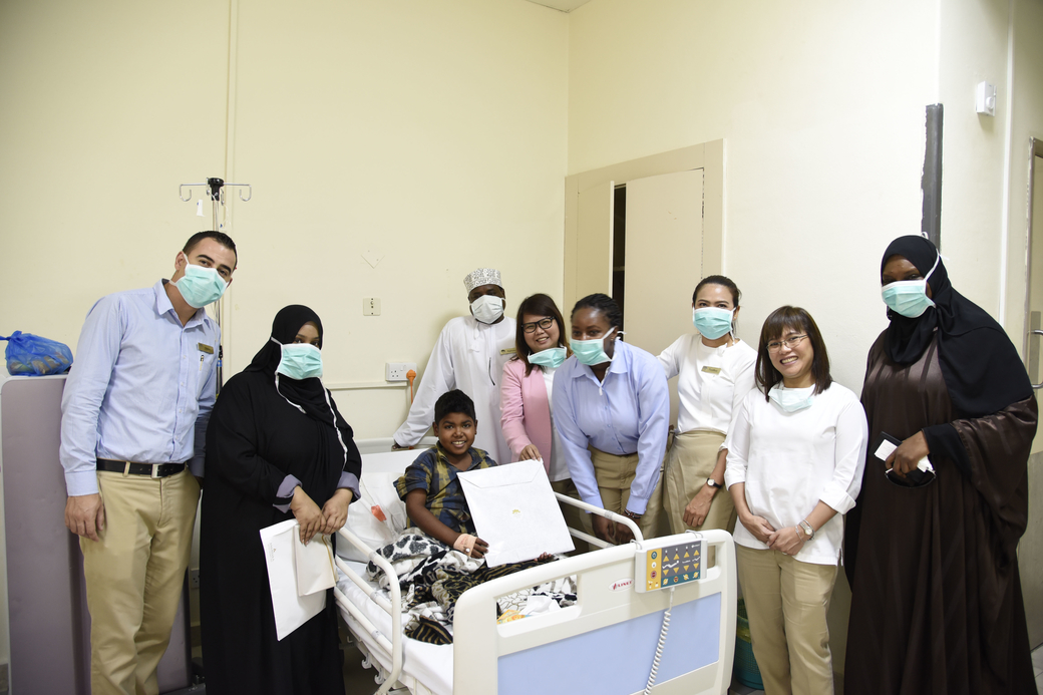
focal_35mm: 24
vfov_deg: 53.1
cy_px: 348
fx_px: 695
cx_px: 522
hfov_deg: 73.8
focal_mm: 24
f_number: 4
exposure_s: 1/25
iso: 1250
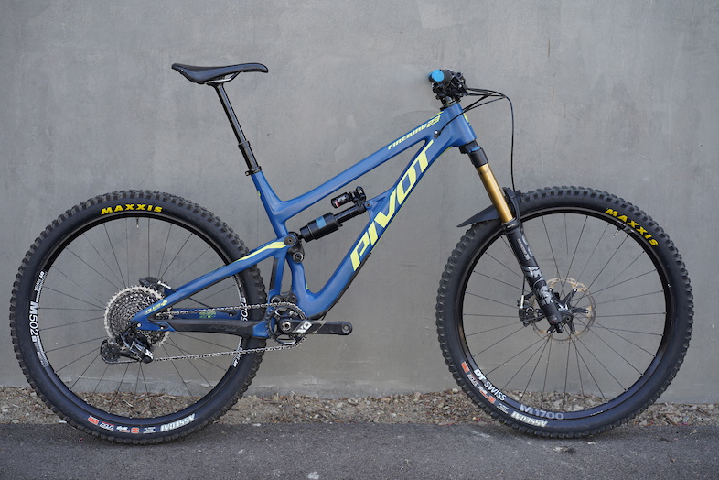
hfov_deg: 35.6
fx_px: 1118
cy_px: 239
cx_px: 356
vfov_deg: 24.2
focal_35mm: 56
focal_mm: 55
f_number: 4
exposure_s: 1/160
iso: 125
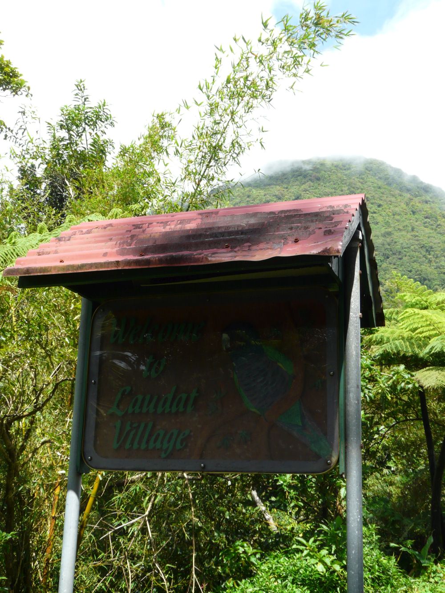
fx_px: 754
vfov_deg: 42.9
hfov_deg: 32.9
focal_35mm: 44
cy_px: 296
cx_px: 222
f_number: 4.5
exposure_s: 1/250
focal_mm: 7.2
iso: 100
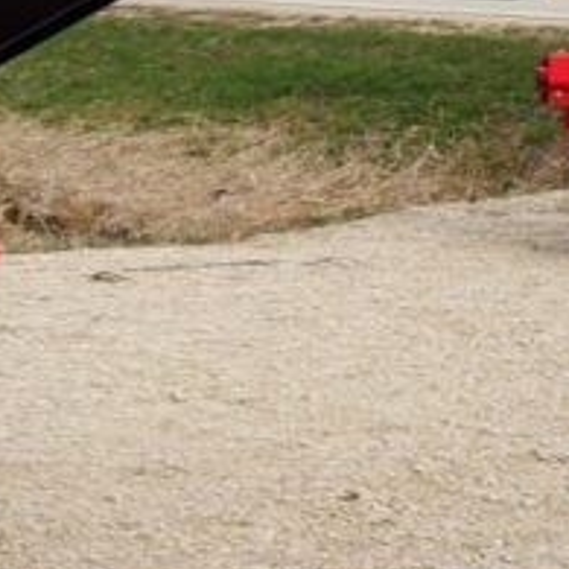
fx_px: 2976
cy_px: 53
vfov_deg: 10.9
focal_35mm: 160
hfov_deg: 7.7
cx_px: -1637
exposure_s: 1/372
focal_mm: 6.4
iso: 12
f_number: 1.8
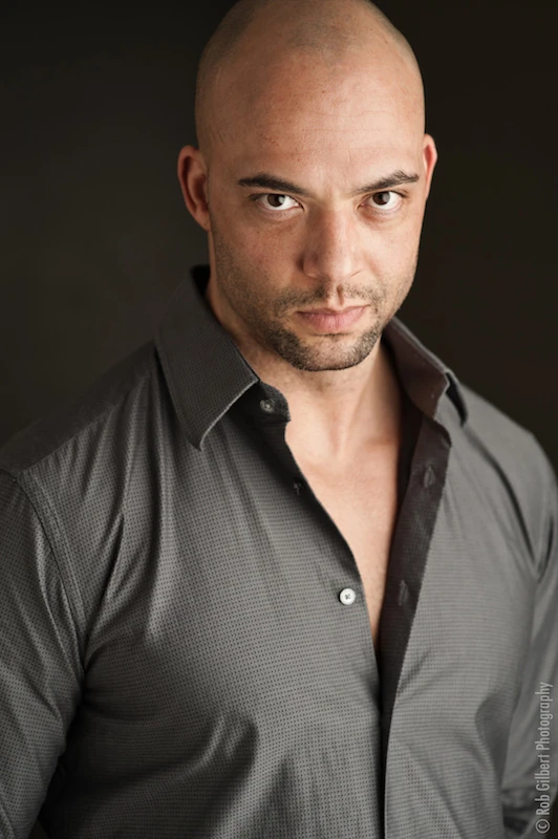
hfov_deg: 16.0
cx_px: 279
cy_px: 420
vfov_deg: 23.9
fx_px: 1980
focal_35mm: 85
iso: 200
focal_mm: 85
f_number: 3.5
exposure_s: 1/125
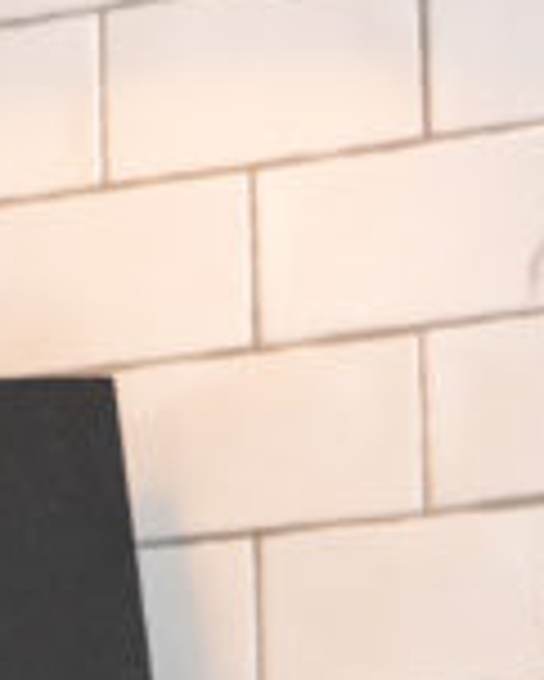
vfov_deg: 5.5
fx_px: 6735
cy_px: 1862
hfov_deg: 4.3
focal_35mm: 335
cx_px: -1515
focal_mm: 40
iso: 400
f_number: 4
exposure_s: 1/100
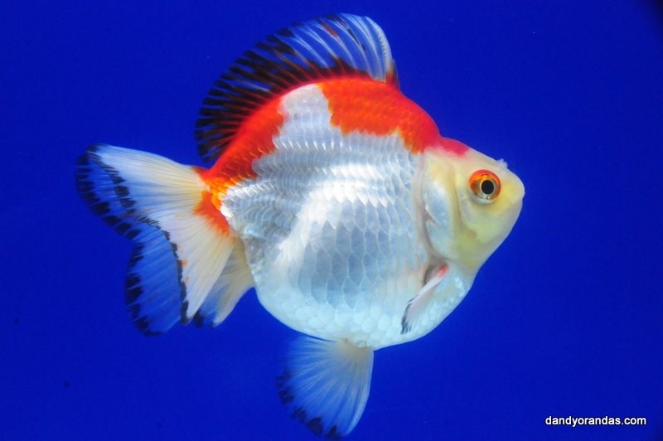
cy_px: 220
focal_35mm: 142
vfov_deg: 9.6
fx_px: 2622
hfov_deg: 14.4
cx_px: 332
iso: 3200
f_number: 16
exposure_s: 1/125
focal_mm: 95
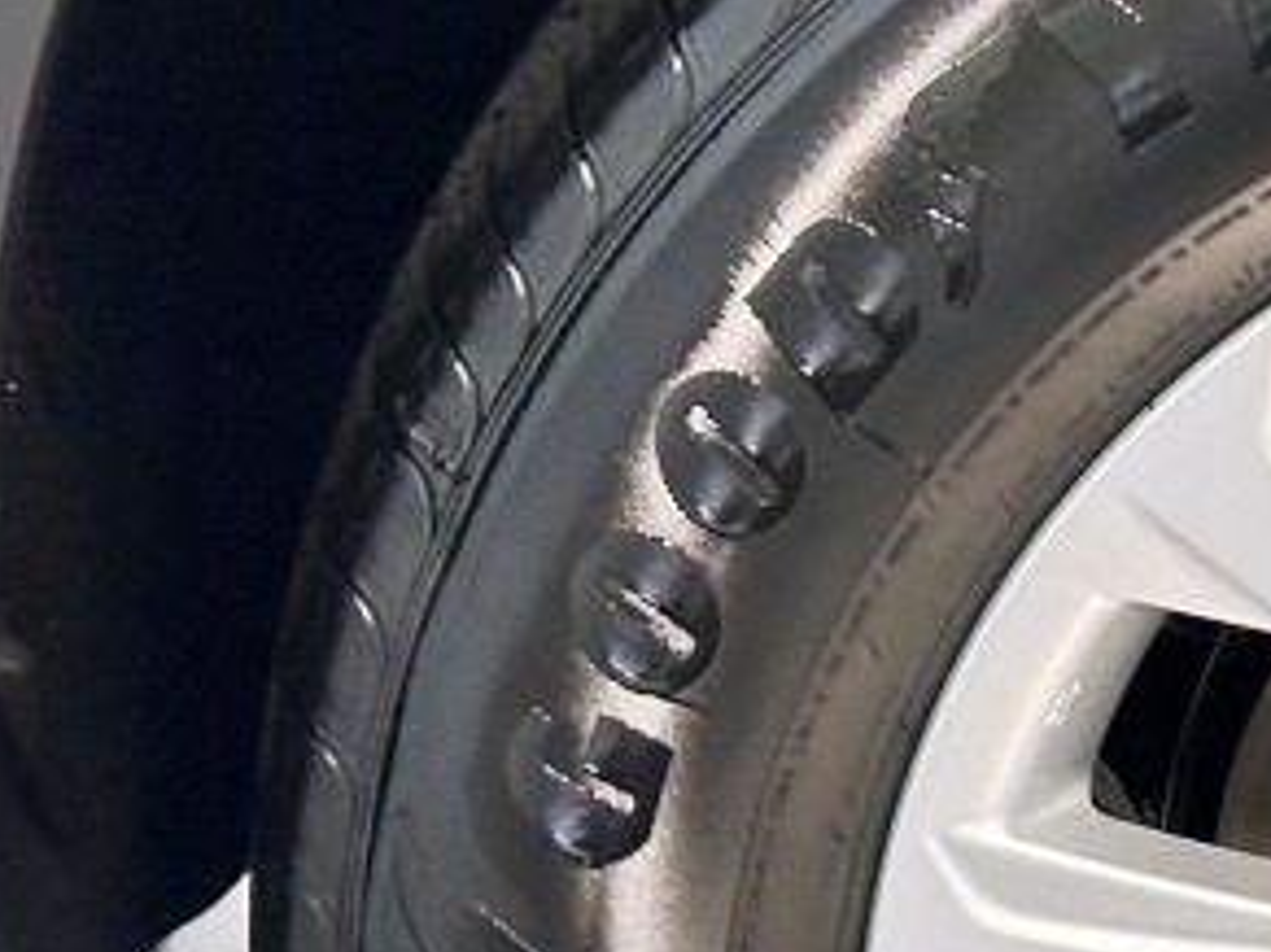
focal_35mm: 169
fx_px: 6203
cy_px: 969
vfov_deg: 8.7
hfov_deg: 11.2
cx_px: 1913
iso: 400
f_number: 1.78
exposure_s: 1/30
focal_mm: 6.86
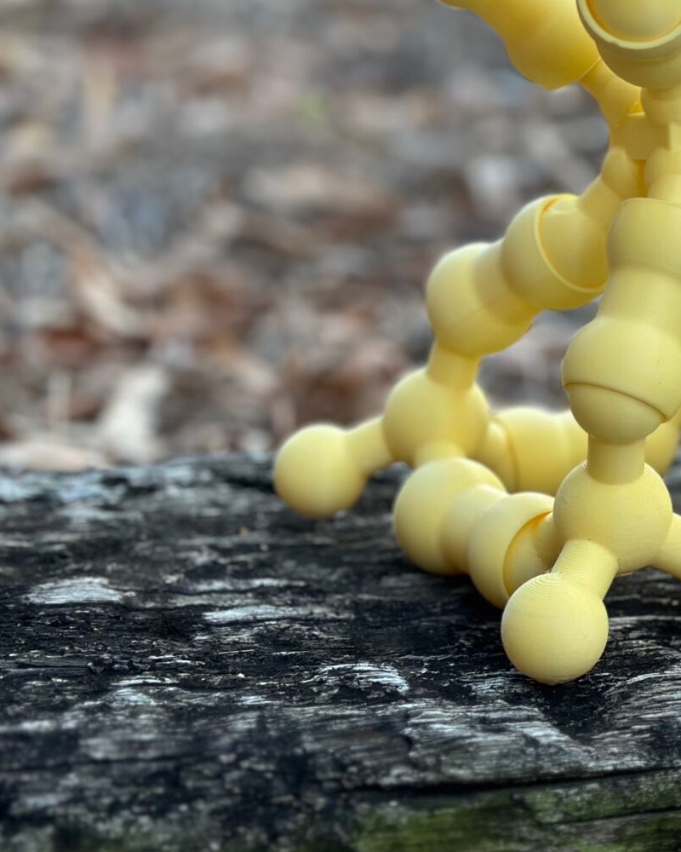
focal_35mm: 96
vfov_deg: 19.8
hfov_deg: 15.6
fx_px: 2419
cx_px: 754
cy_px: 203
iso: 80
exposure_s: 1/286
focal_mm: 6.86
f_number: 1.78
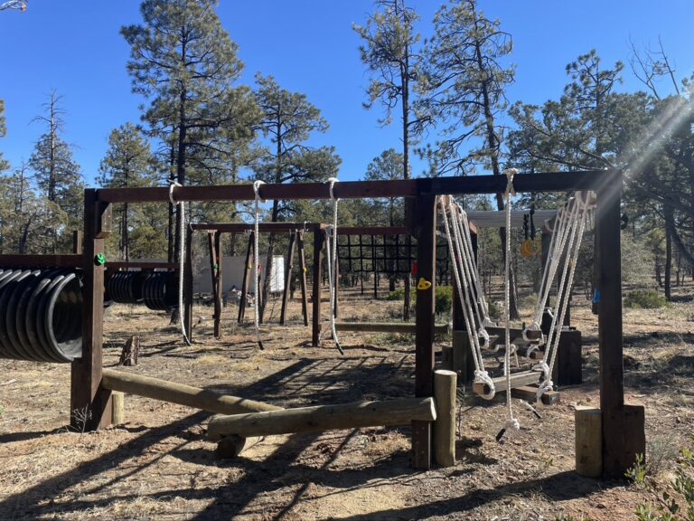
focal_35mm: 26
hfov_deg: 67.3
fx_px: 521
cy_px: 260
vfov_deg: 53.1
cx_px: 347
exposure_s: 1/1618
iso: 32
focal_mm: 4.2
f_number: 1.6
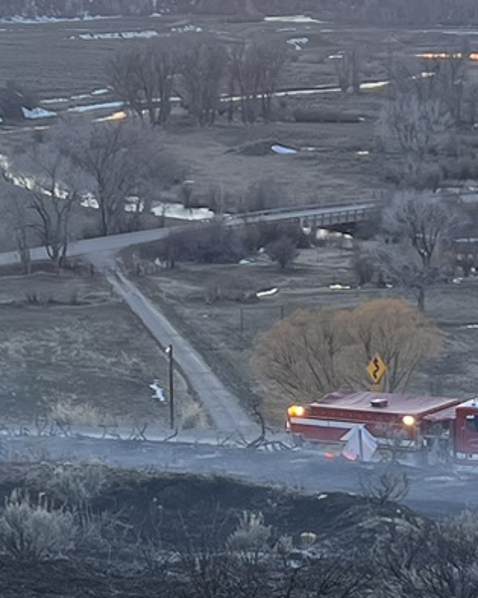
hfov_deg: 11.7
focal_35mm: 132
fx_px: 2335
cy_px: 619
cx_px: 296
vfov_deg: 14.3
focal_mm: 5.7
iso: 32
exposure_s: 1/143
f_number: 1.5
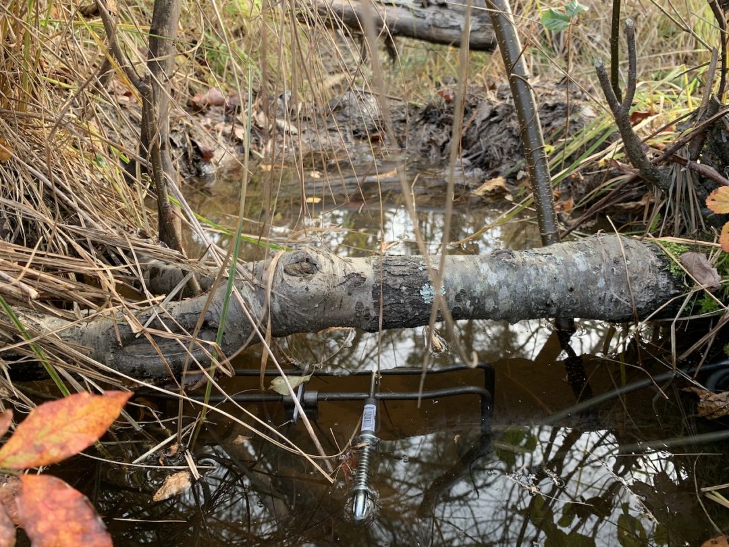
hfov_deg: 67.3
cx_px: 364
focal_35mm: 26
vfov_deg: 53.1
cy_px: 274
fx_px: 548
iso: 64
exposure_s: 1/121
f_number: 1.8
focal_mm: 4.25
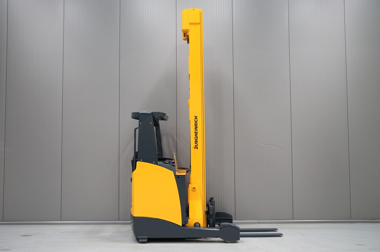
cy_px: 126
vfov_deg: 35.9
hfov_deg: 51.9
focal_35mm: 37
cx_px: 190
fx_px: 390
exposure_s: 1/60
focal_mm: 37
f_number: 3.2
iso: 640
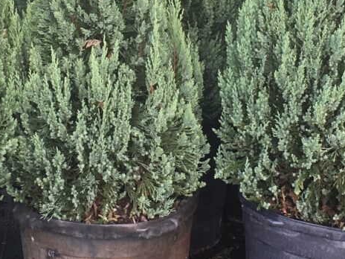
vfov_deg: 11.4
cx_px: 162
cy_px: -53
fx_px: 1276
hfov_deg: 15.4
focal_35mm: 128
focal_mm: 4.15
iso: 32
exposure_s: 1/40
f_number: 2.2
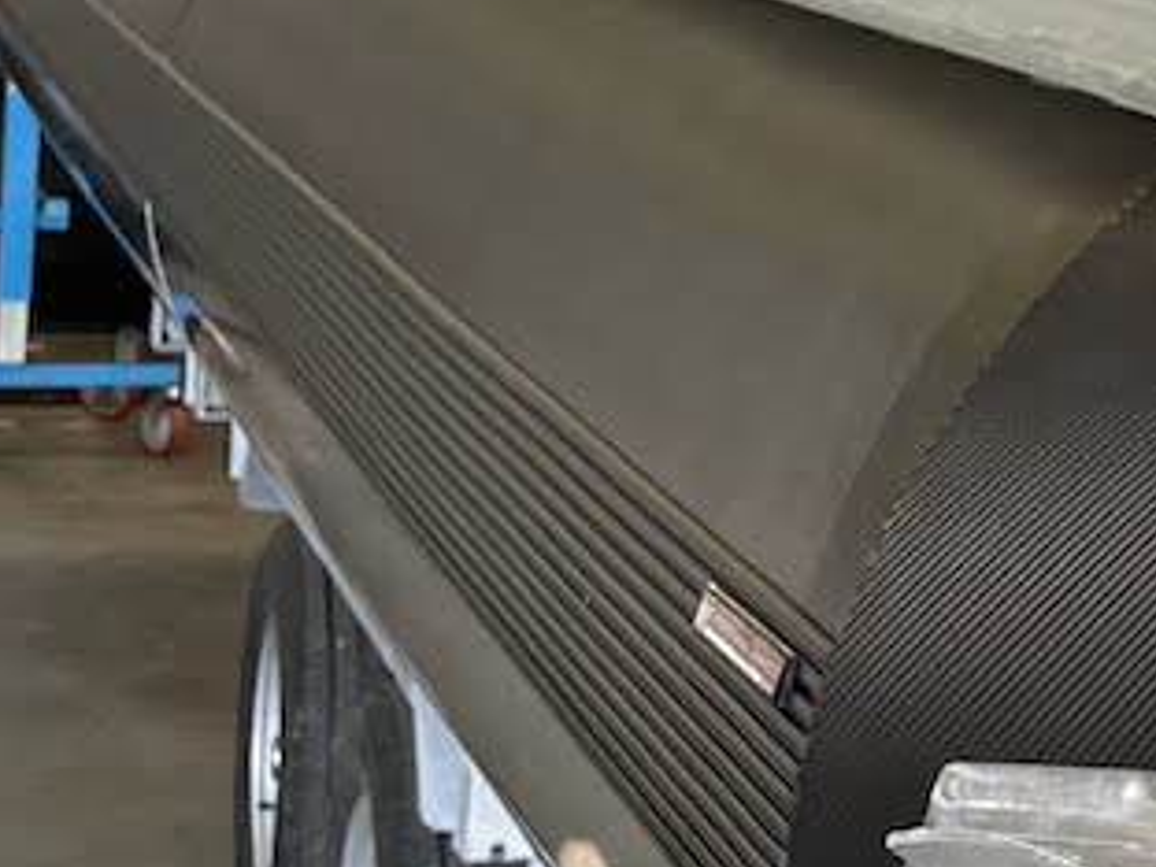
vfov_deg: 12.3
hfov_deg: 13.8
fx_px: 4007
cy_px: 278
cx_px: 2368
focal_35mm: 120
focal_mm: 4.2
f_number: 1.6
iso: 50
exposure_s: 1/121
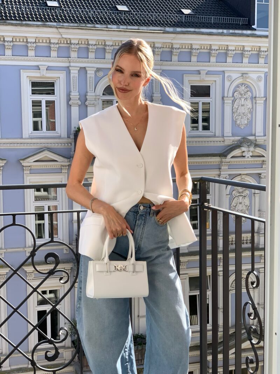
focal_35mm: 52
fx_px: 561
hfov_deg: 28.0
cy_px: 187
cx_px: 140
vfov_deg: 36.8
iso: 16
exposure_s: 1/484
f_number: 2.4
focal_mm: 6
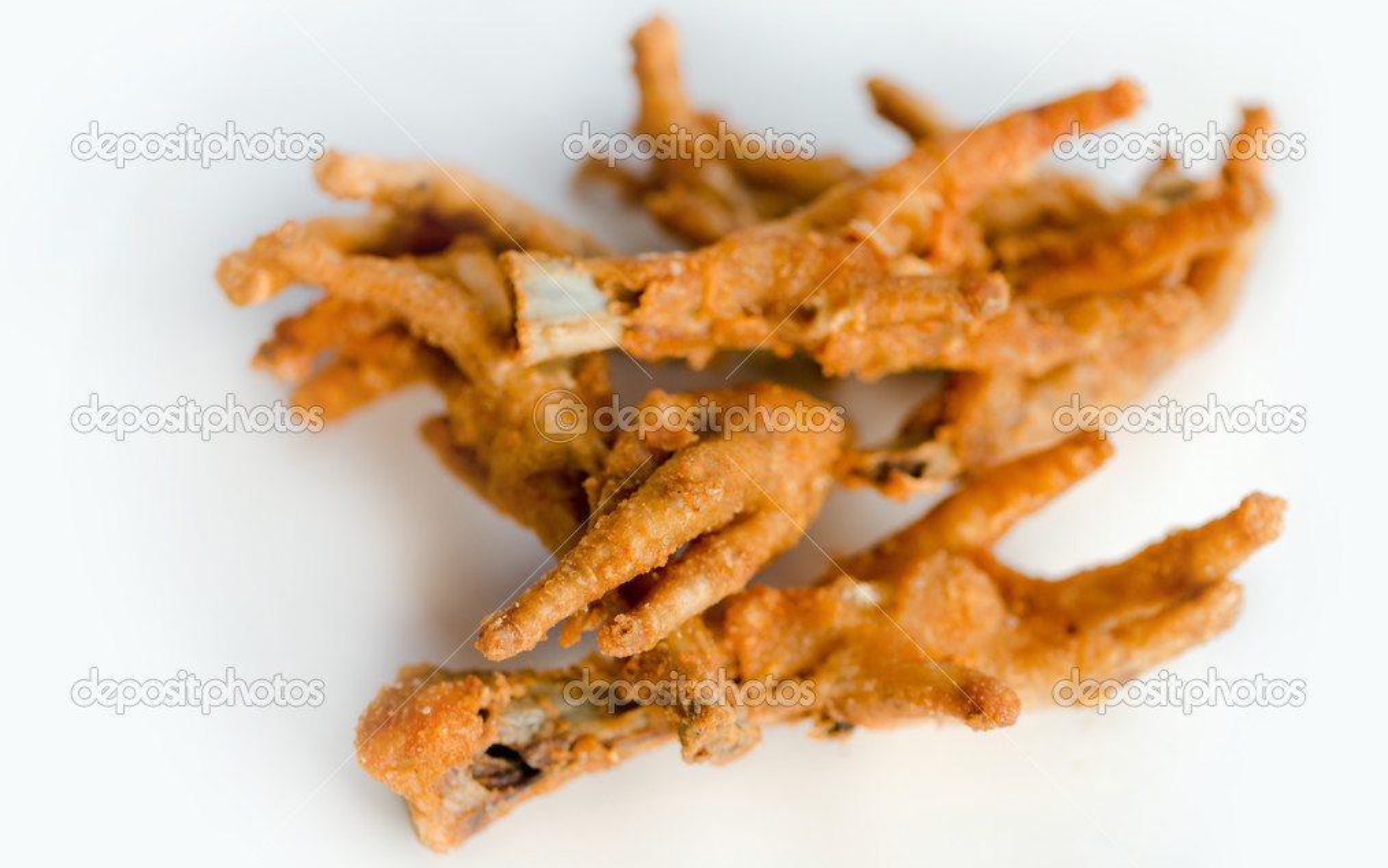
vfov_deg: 12.1
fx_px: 4086
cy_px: 418
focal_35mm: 108
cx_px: 689
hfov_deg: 19.3
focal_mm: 105
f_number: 4
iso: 320
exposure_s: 1/200
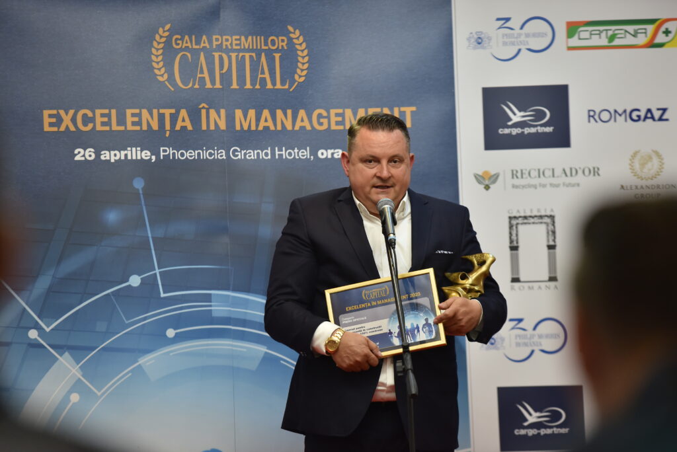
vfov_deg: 6.9
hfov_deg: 10.3
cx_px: 338
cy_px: 226
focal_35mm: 200
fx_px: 3763
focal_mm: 200
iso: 1250
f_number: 3.5
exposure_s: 1/125
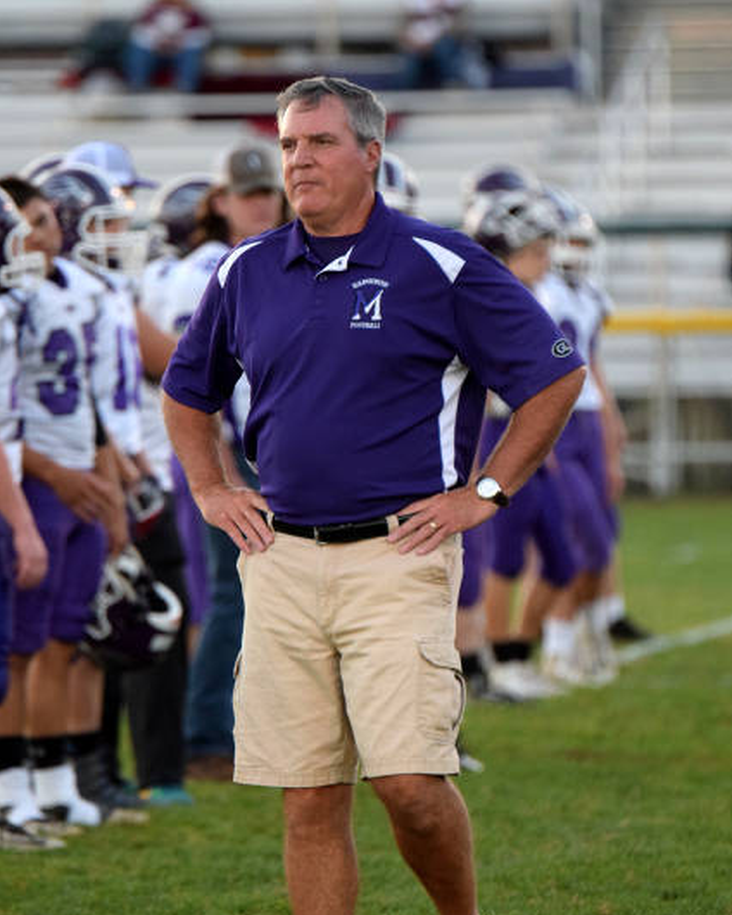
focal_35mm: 340
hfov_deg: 4.6
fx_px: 9207
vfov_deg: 5.7
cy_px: 537
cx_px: 366
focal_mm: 200
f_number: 2.8
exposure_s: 1/2000
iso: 1600
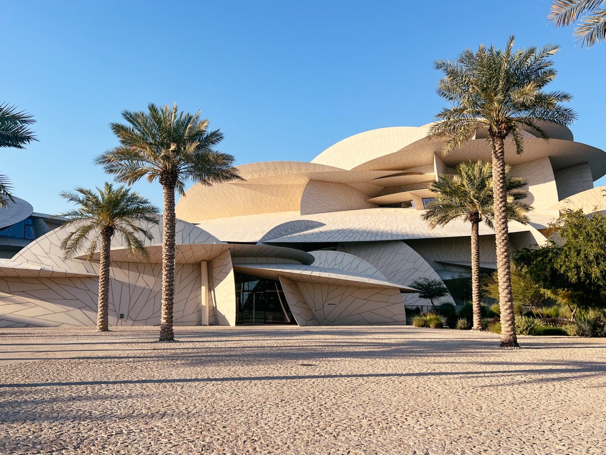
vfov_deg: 46.8
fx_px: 525
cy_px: 243
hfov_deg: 60.0
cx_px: 313
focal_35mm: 30
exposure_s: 1/3000
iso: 50
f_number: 1.5
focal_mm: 5.7
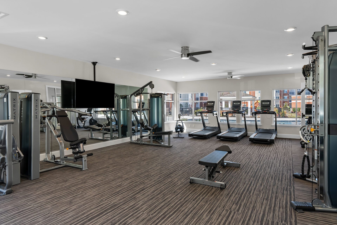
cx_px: 168
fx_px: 197
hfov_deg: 81.2
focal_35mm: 21
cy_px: 112
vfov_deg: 59.5
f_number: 7.1
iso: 320
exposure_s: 1/30
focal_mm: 21
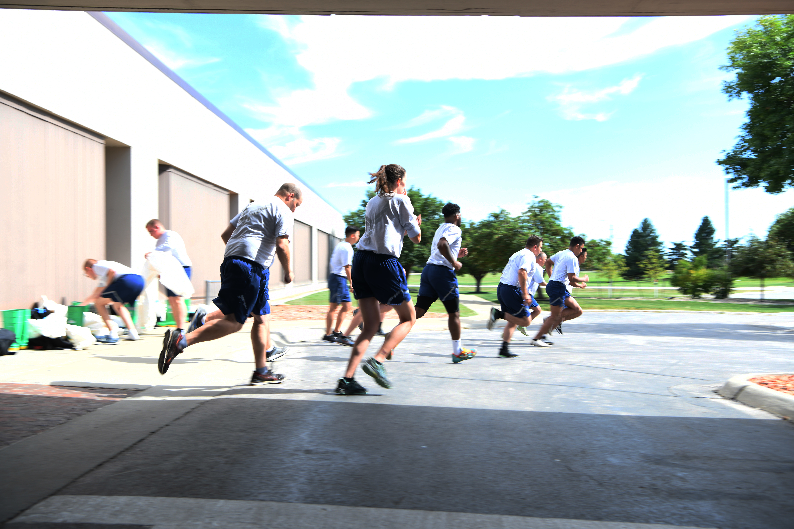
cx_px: 397
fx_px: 882
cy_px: 264
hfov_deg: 48.5
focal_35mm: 40
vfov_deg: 33.4
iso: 80
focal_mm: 40
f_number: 5
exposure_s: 1/100
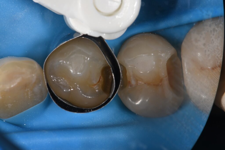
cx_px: 112
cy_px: 75
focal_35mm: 157
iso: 200
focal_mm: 105
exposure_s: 1/160
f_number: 36
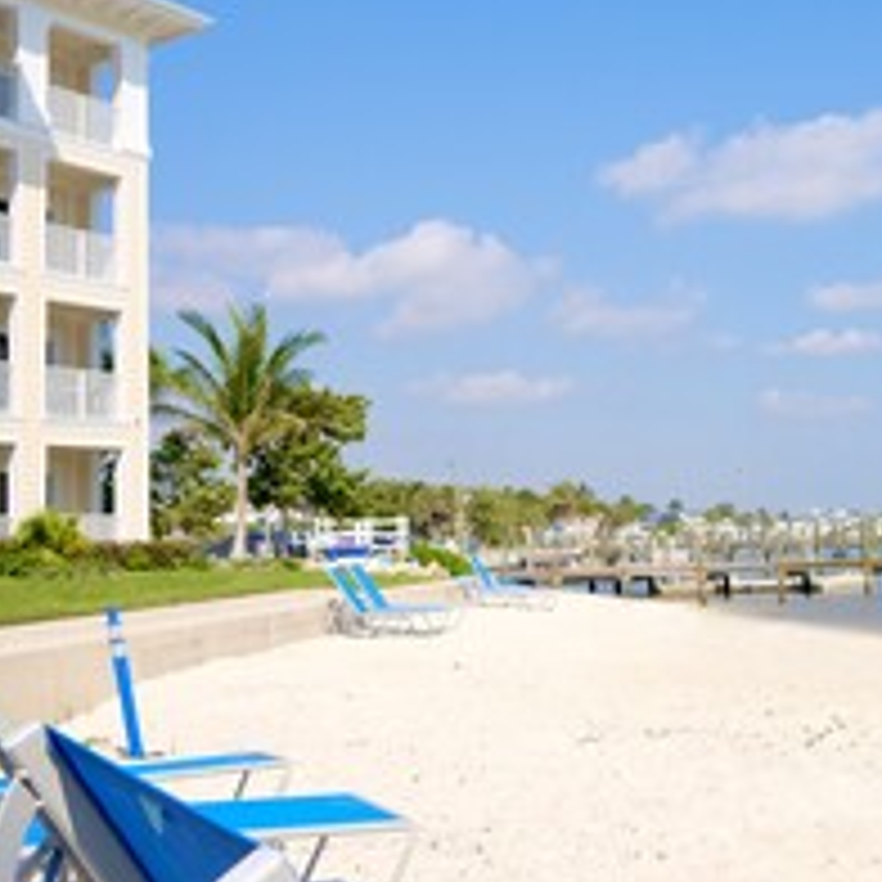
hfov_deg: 39.6
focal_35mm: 42
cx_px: 576
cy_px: 380
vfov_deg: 39.9
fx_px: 1211
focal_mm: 15.6
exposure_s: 1/800
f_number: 5.6
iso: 320
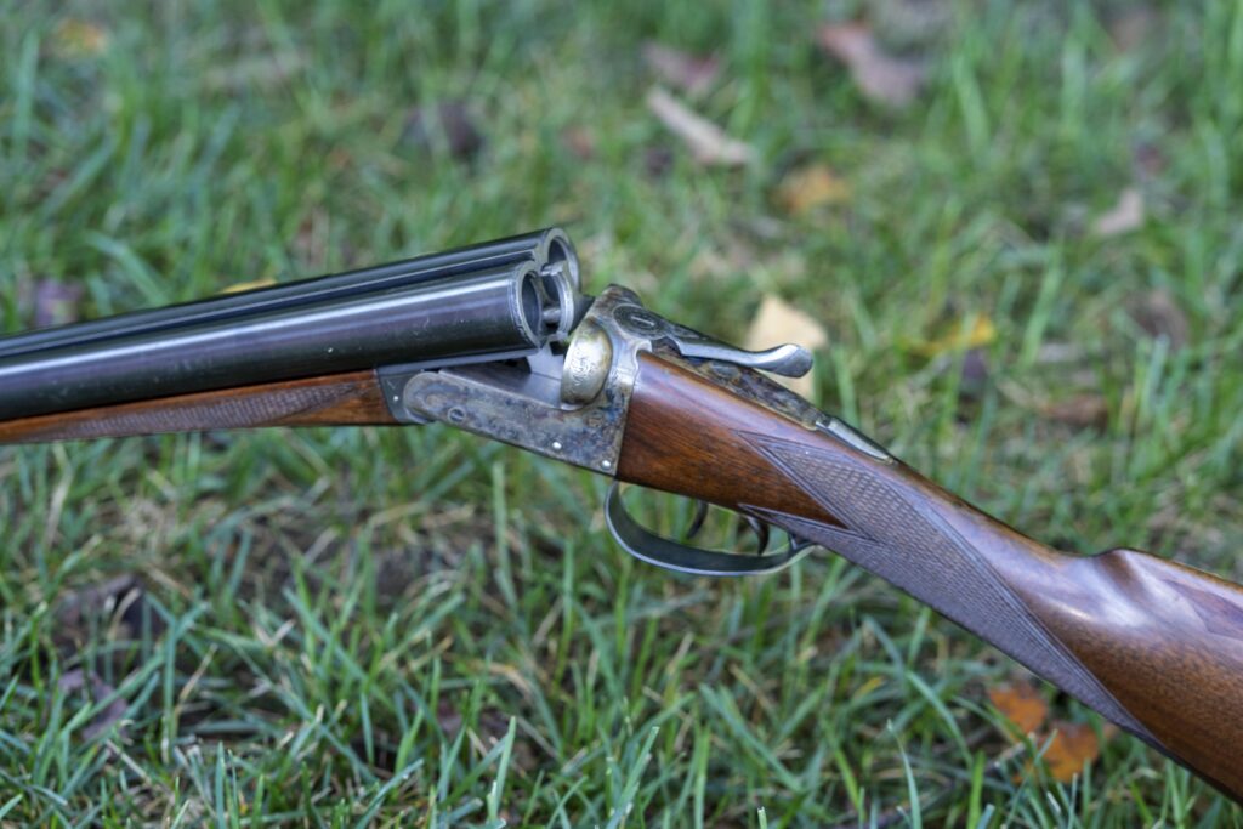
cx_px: 622
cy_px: 414
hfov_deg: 23.9
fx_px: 2935
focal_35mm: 85
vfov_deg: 16.1
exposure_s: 1/100
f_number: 5.6
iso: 1250
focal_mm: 85
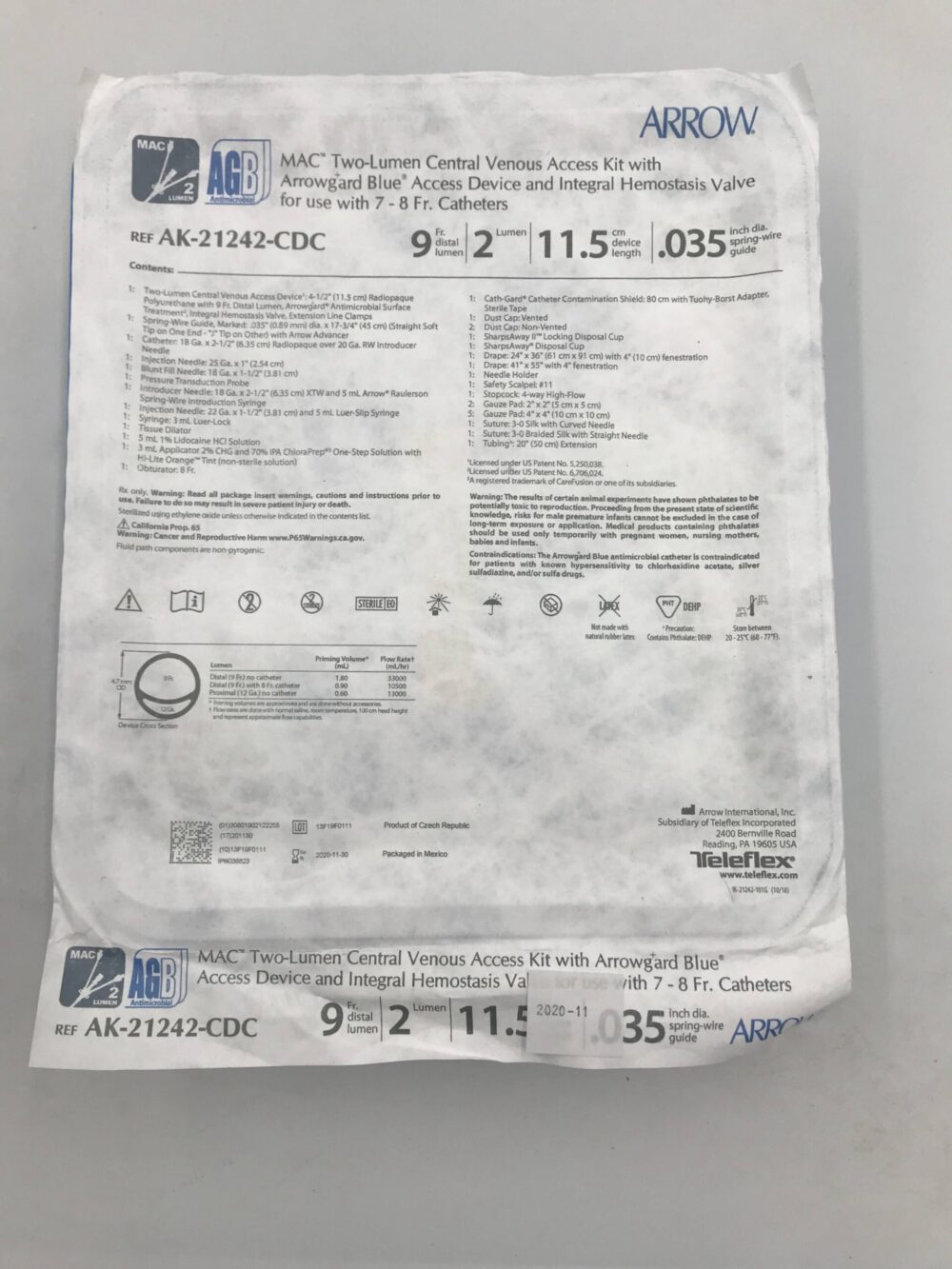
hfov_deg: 49.8
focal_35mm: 28
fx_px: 1027
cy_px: 634
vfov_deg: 63.4
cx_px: 476
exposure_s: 1/386
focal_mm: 3.99
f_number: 1.8
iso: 20
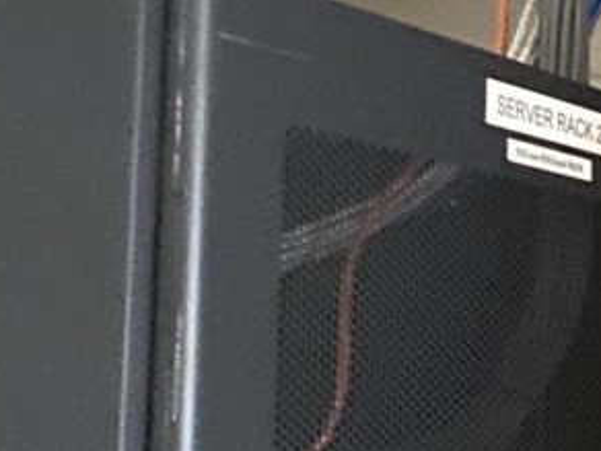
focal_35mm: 137
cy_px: 229
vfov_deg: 10.8
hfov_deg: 13.5
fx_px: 2379
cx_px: 928
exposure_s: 1/9
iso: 500
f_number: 1.8
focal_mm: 4.25
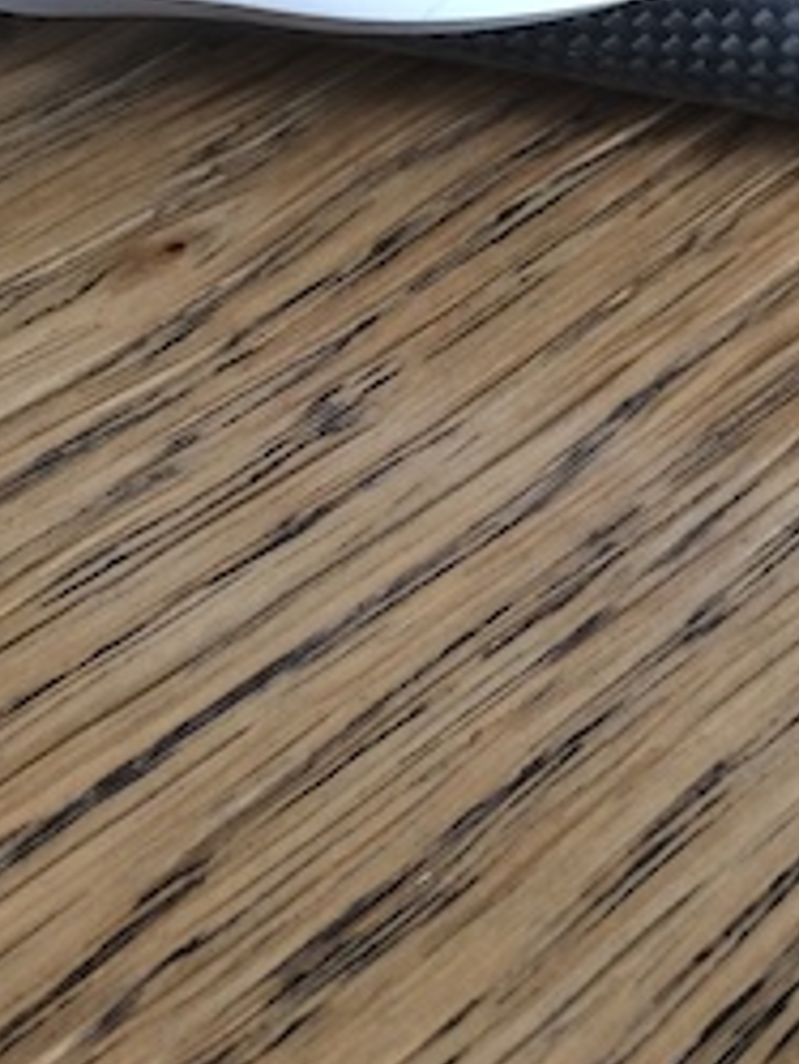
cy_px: -141
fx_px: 2860
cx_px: 530
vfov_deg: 20.0
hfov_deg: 15.9
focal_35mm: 93
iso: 40
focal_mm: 4.15
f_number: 2.2
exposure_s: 1/30
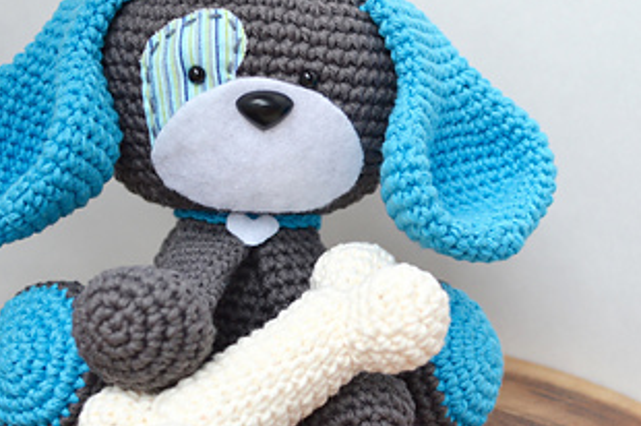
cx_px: 275
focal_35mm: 85
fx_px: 1508
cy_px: 200
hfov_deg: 24.0
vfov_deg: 16.1
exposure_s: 1/60
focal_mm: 35
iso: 400
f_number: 3.5
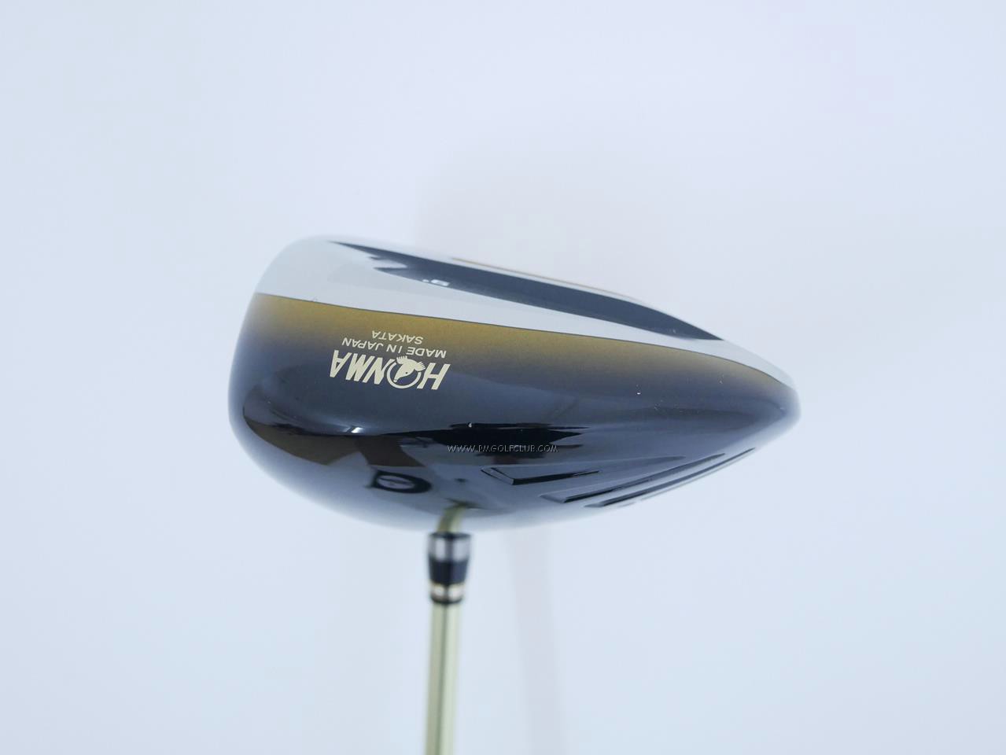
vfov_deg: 29.1
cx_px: 503
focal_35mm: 50
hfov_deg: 38.2
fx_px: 1453
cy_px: 378
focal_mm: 25
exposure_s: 1/60
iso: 1600
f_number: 4.5
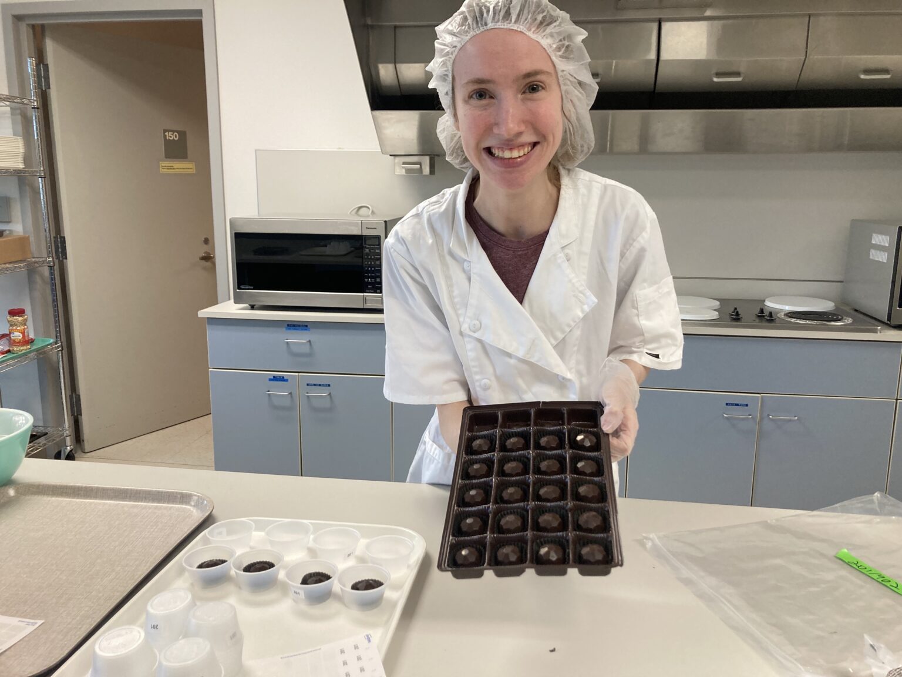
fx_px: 730
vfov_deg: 49.7
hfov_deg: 63.4
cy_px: 338
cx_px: 451
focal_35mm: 28
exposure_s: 1/60
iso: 125
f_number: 1.8
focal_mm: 3.99
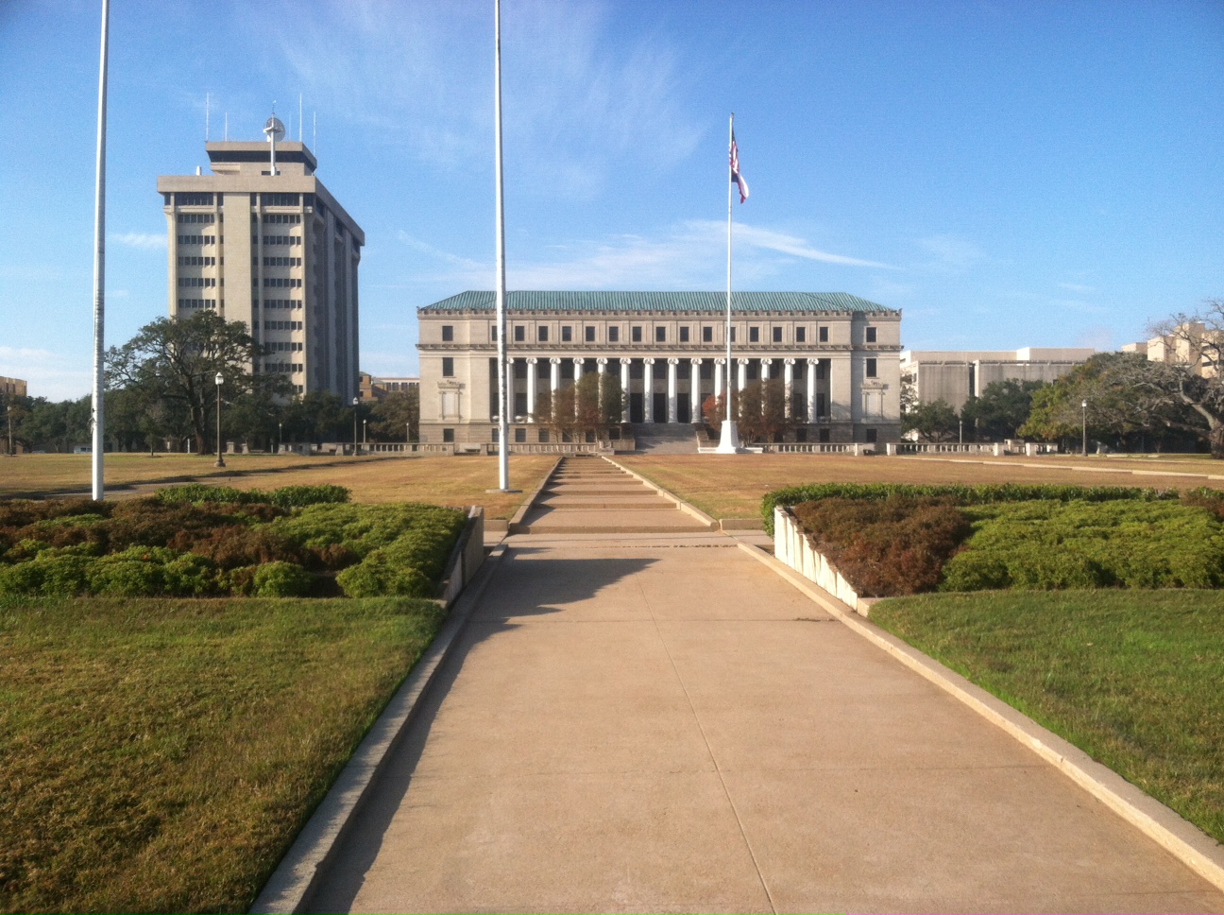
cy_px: 458
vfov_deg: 40.6
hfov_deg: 52.7
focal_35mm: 35
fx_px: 1236
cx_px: 612
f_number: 2.8
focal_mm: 3.85
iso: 80
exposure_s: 1/1034
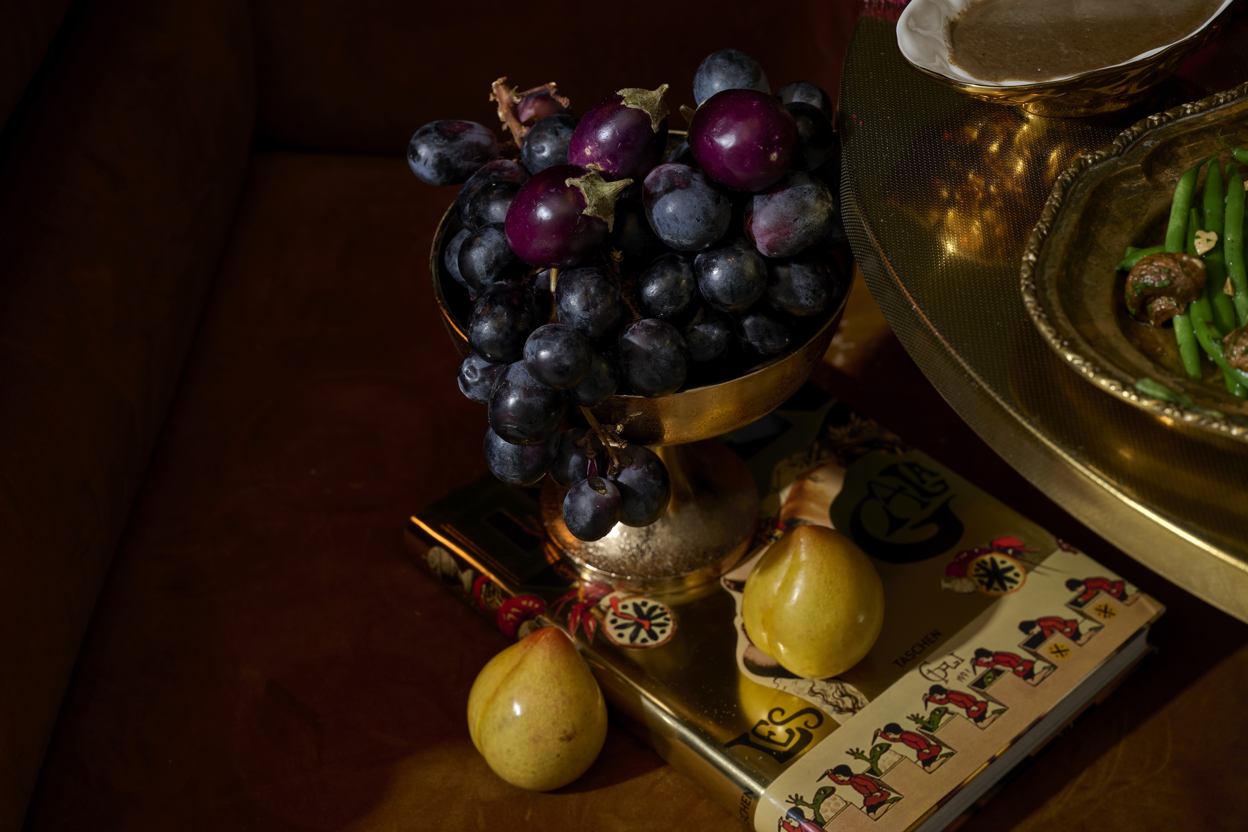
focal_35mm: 70
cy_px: 416
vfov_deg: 19.5
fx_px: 2427
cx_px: 624
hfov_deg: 28.8
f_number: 6.3
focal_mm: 70
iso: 64
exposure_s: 1/60
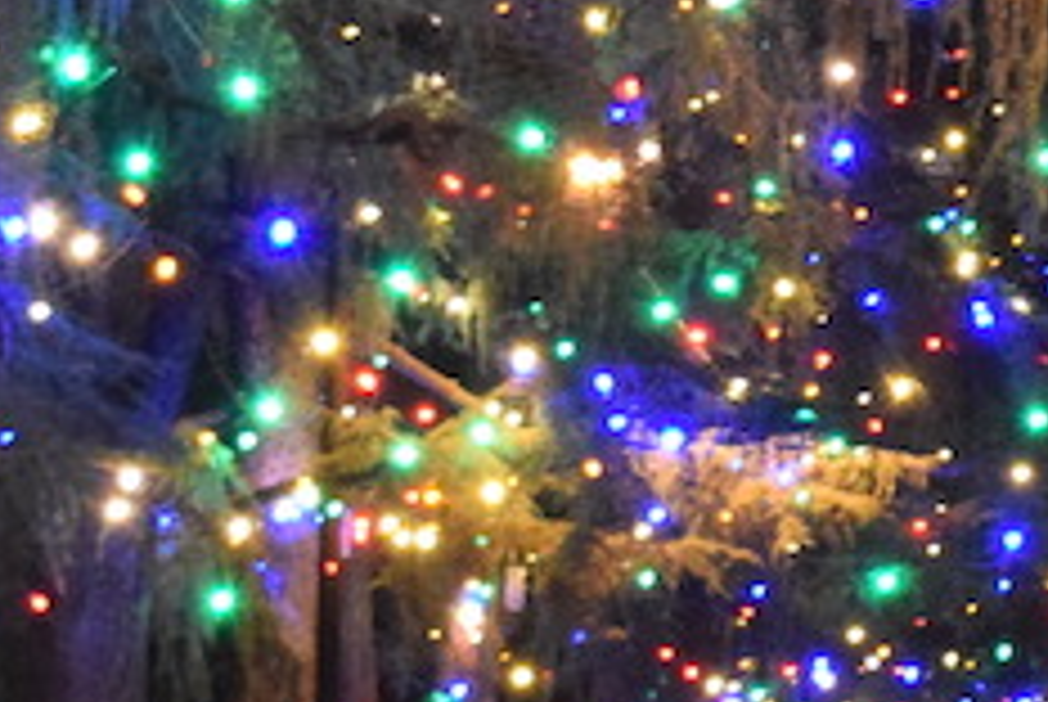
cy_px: -256
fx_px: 11805
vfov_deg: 3.4
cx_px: 1345
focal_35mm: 405
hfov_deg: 5.1
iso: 3200
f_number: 5
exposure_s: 1/4
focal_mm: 42
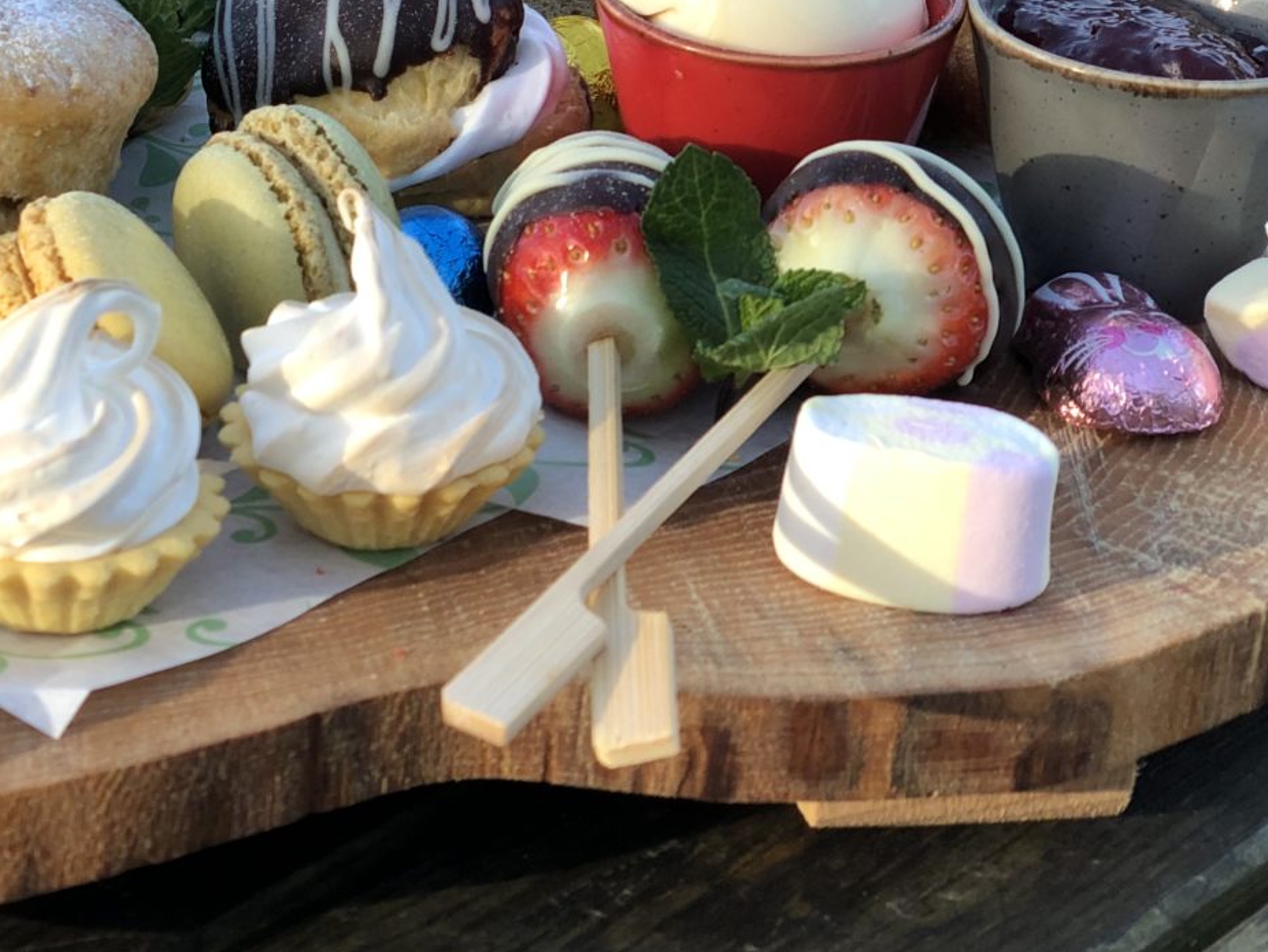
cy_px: 36
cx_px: 183
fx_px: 4214
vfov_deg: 12.7
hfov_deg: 16.9
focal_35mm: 115
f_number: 2.4
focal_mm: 6
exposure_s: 1/120
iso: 16
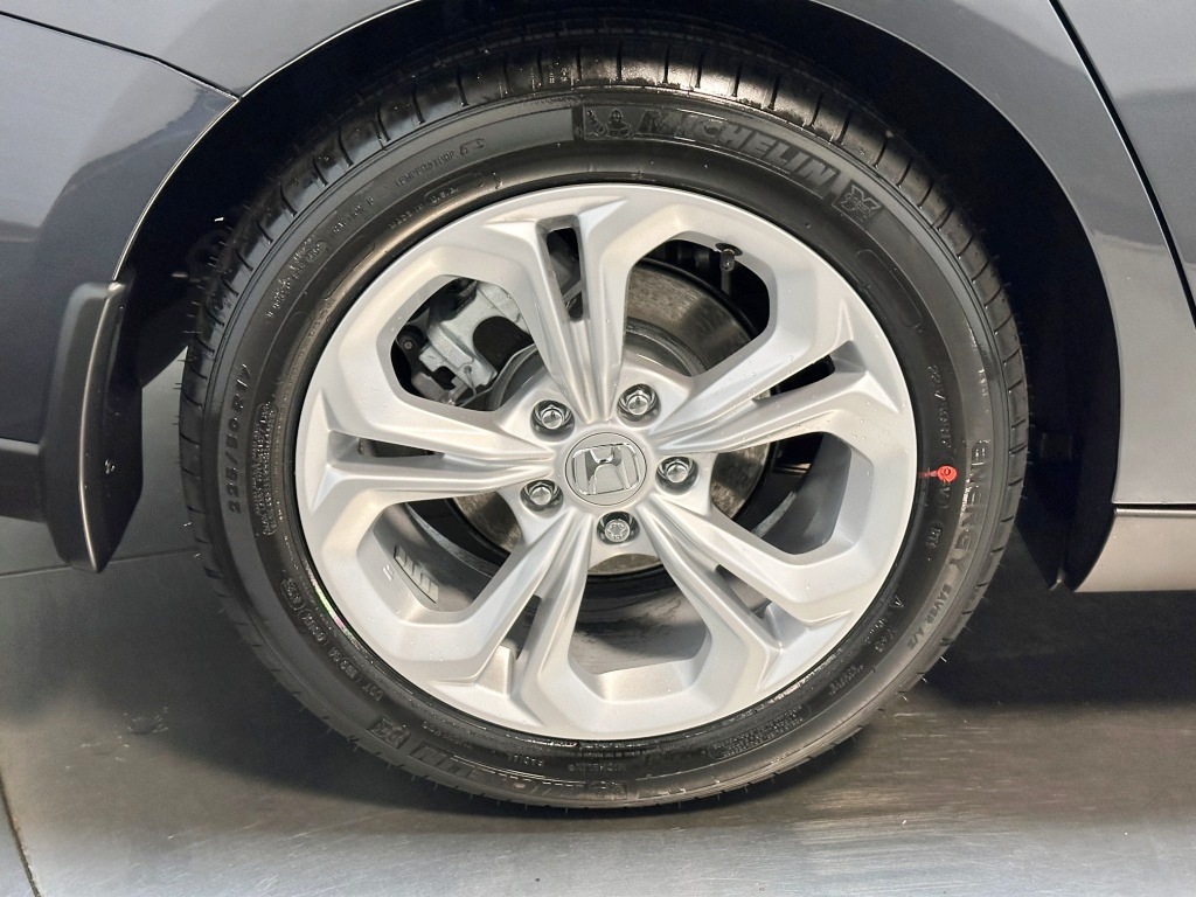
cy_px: 448
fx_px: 1658
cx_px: 598
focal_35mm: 48
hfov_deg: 39.7
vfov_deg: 30.3
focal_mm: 6.86
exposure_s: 1/40
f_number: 1.78
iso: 500
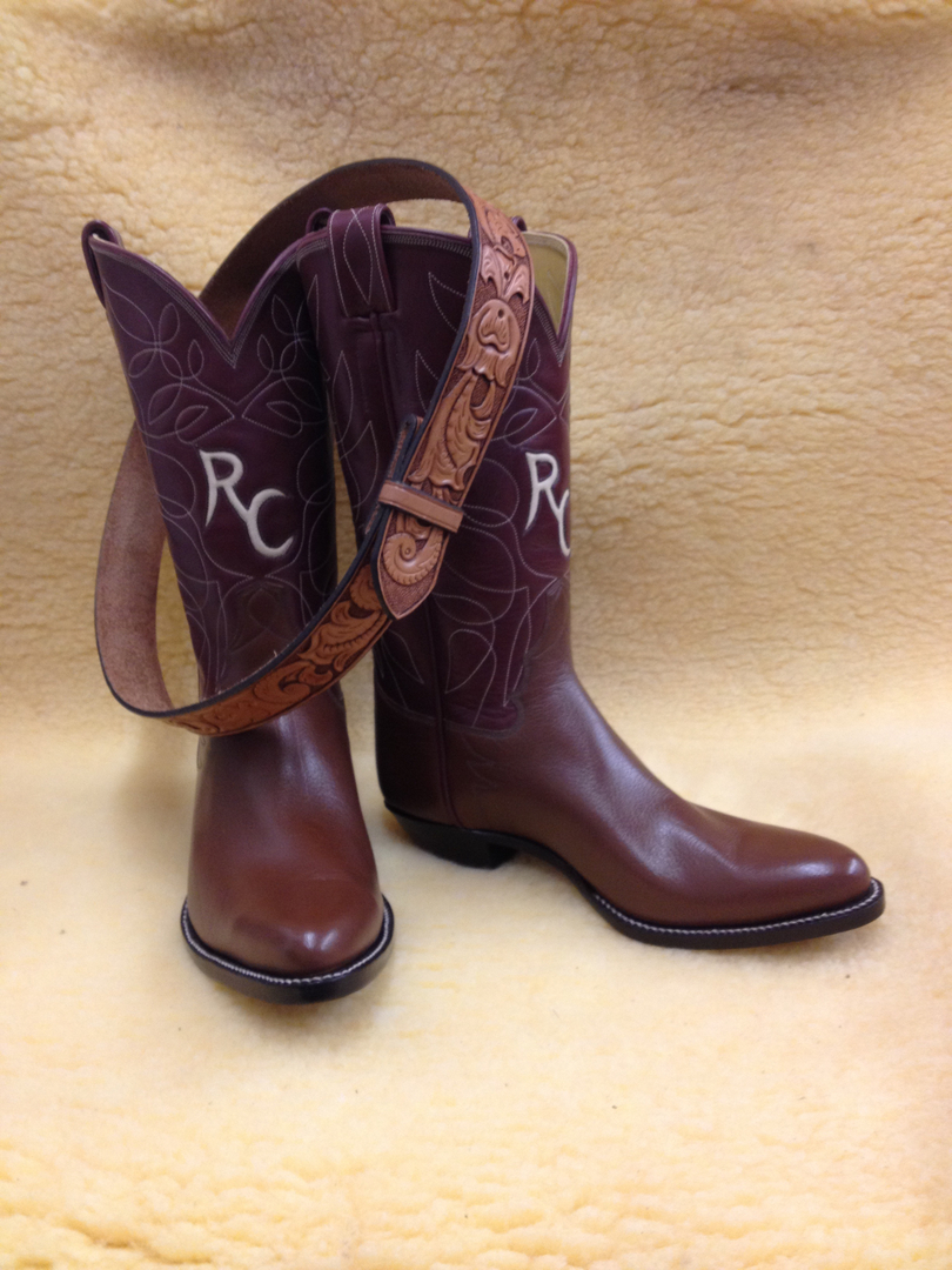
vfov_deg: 52.6
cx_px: 476
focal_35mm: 35
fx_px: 1283
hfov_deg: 40.7
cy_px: 635
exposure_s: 1/20
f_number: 2.4
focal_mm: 4.28
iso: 100
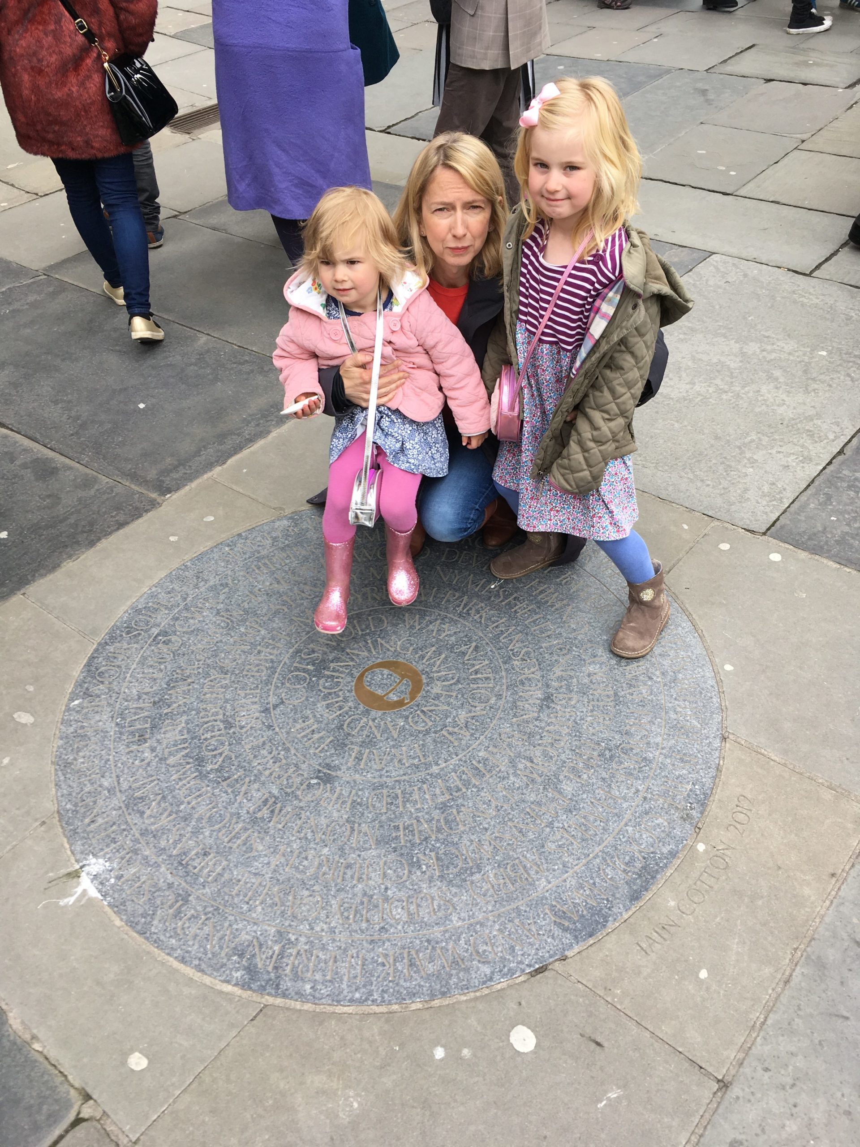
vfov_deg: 61.7
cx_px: 430
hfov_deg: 48.2
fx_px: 961
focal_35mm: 29
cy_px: 574
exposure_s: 1/296
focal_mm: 4.15
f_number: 2.2
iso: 25
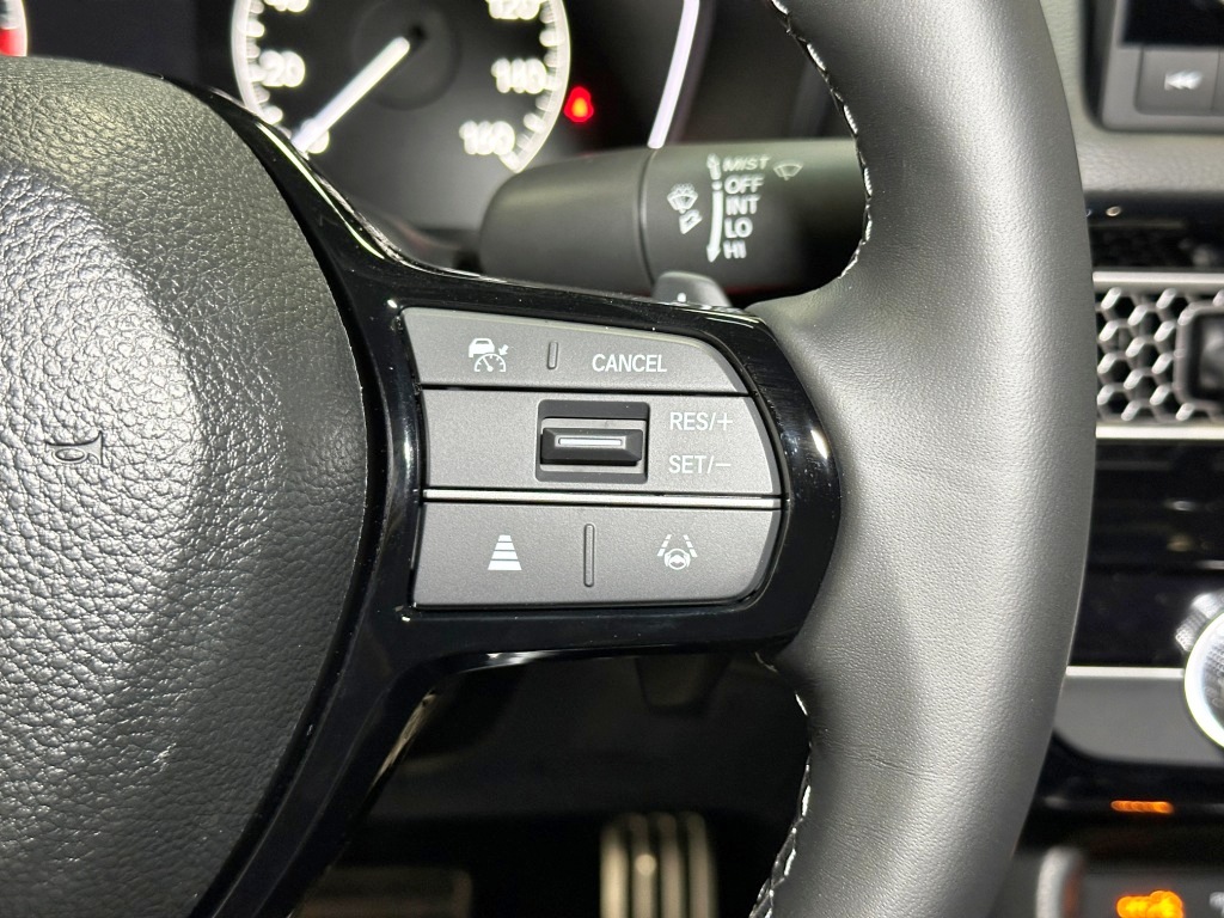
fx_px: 1697
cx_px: 612
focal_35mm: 48
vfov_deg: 30.3
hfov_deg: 39.7
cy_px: 459
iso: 500
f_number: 1.78
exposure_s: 1/40
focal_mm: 6.86
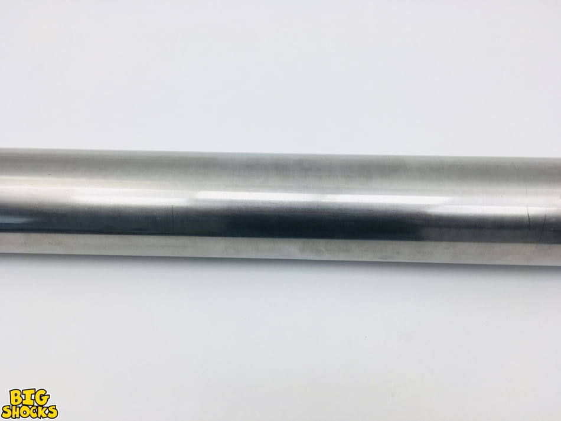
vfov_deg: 48.2
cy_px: 210
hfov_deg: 61.6
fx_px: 470
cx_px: 280
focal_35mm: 29
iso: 25
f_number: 2.2
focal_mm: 4.15
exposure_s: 1/122
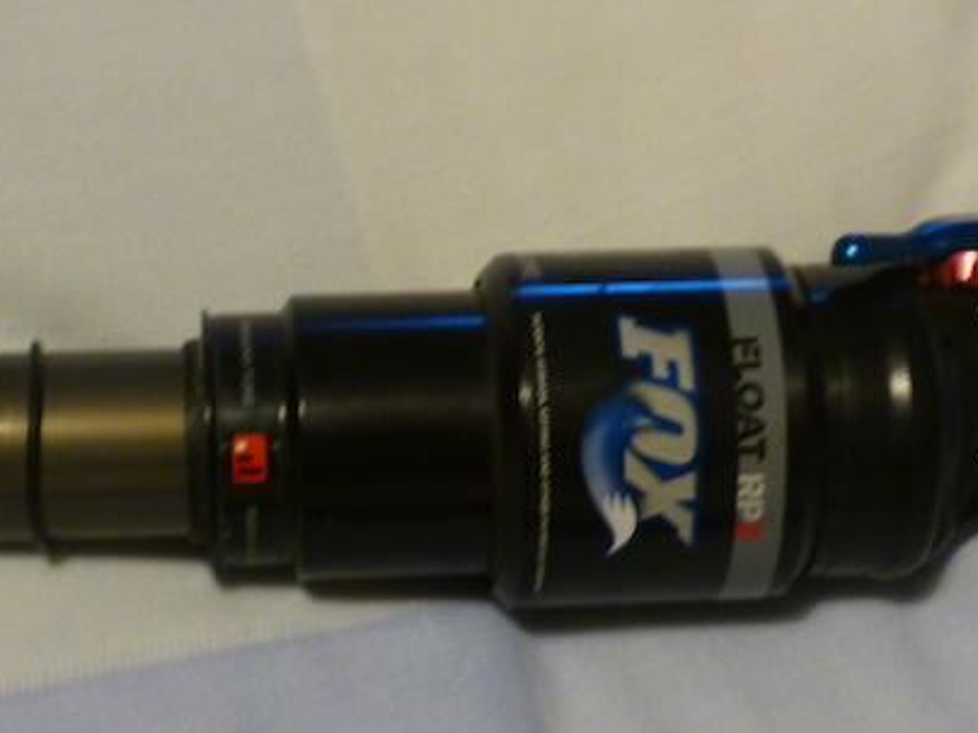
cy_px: 416
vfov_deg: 15.9
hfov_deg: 21.1
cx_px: 428
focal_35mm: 93
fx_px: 2628
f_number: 4.2
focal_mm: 8.5
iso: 400
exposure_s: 1/6
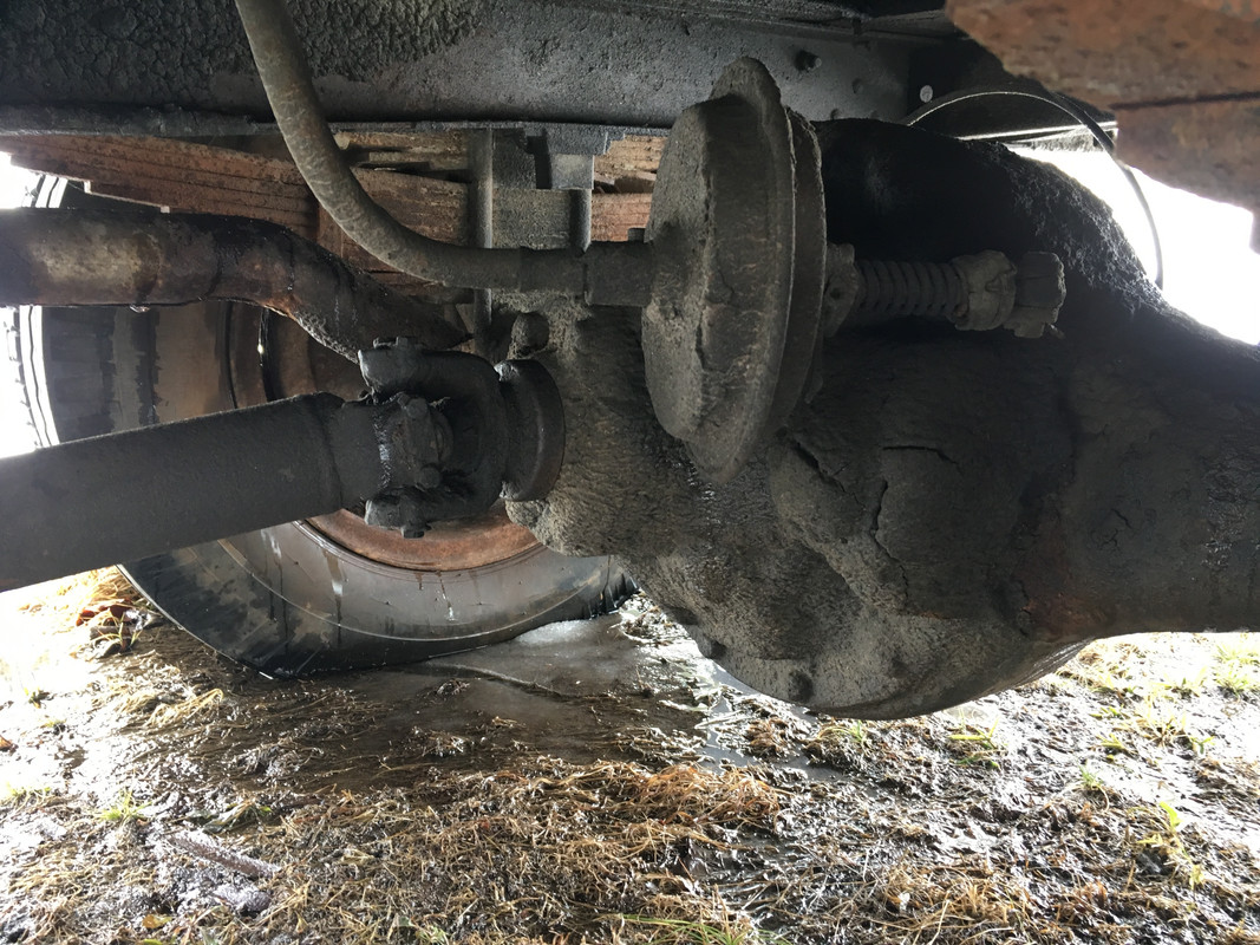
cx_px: 630
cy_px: 472
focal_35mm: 29
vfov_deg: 48.2
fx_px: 1055
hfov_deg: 61.7
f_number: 2.2
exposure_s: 1/30
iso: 100
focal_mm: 4.15
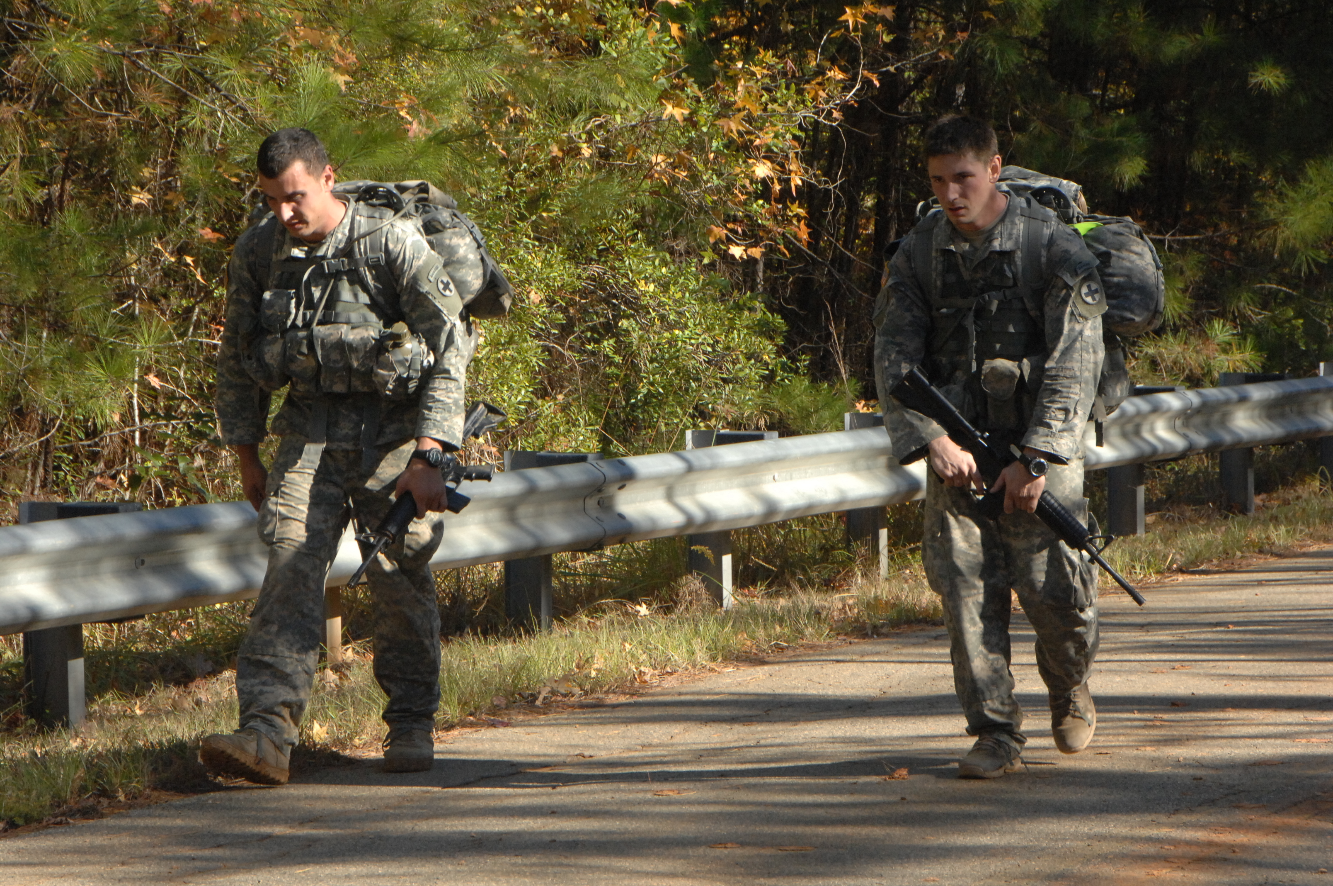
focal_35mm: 158
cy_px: 443
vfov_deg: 8.7
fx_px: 5825
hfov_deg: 13.1
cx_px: 666
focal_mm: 105
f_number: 10
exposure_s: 1/350
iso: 800
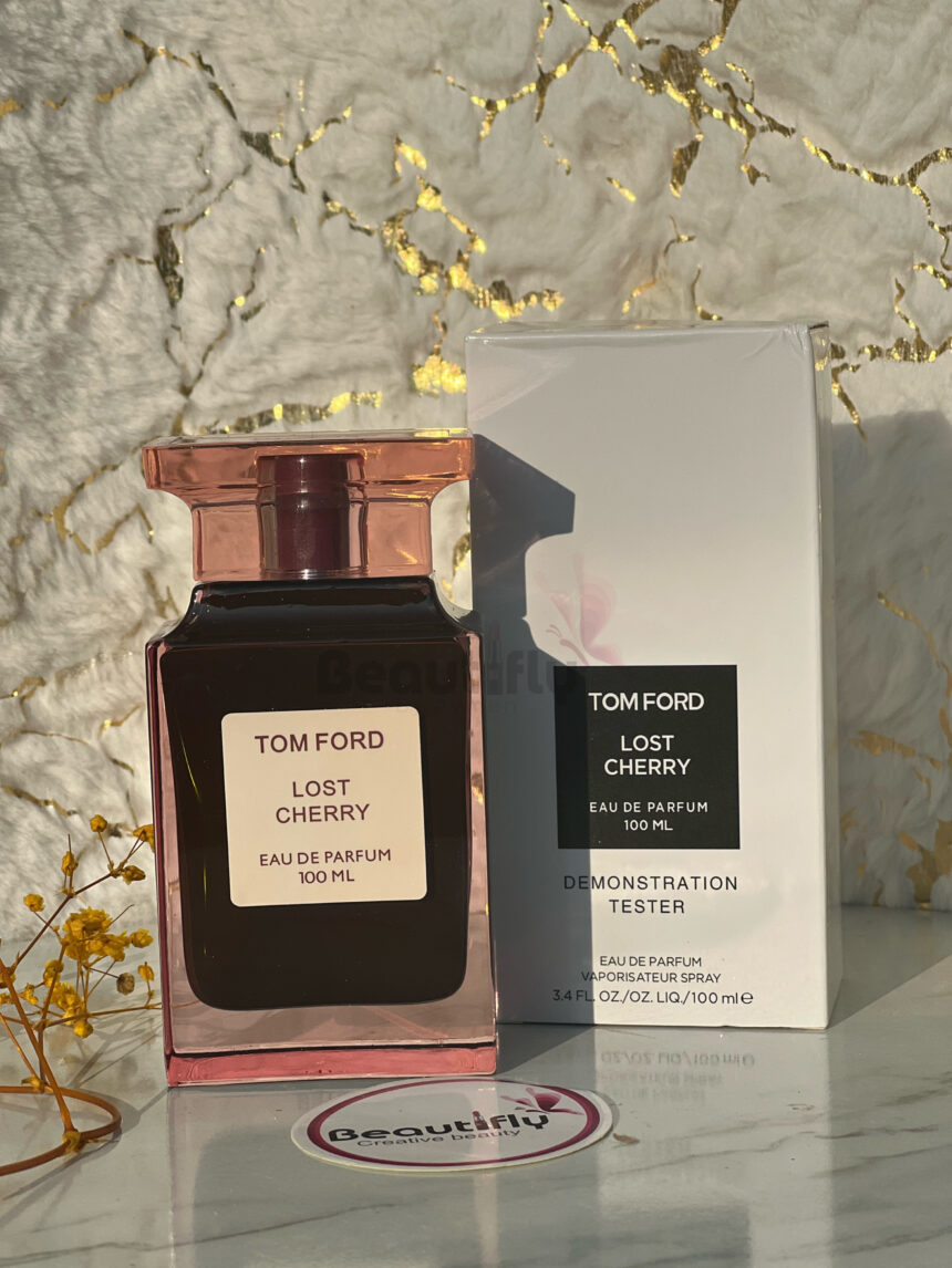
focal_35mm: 77
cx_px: 476
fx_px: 2822
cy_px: 634
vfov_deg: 25.3
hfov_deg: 19.1
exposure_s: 1/1727
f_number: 2.8
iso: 32
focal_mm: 9
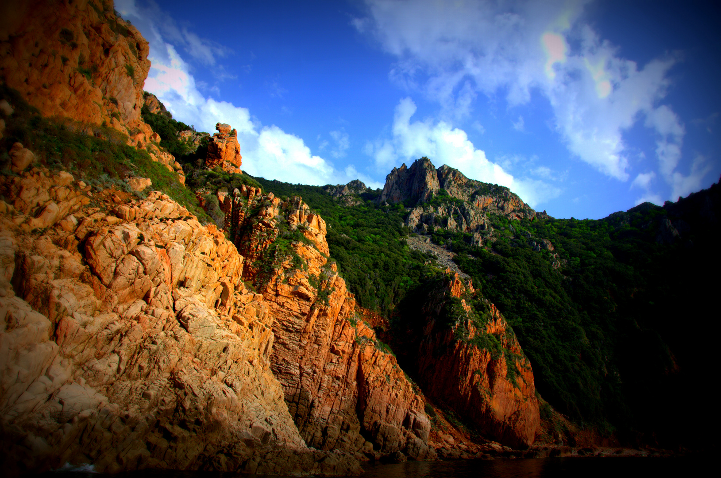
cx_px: 360
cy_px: 239
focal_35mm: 27
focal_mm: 18
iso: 200
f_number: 10
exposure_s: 1/250
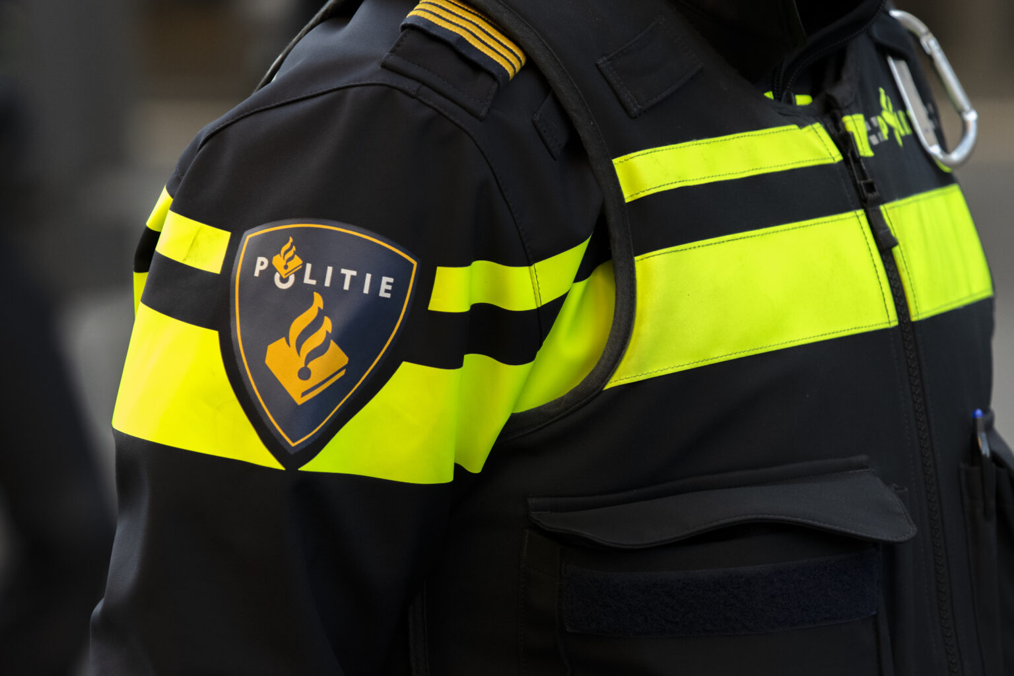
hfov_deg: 6.9
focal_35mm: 300
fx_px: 8449
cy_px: 338
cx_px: 507
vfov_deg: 4.6
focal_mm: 200
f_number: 5
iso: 2000
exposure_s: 1/320
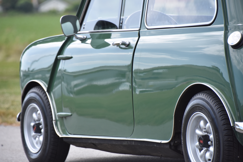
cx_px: 122
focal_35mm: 300
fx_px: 2025
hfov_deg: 6.9
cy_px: 81
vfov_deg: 4.6
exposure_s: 1/1000
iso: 720
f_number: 8
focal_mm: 200
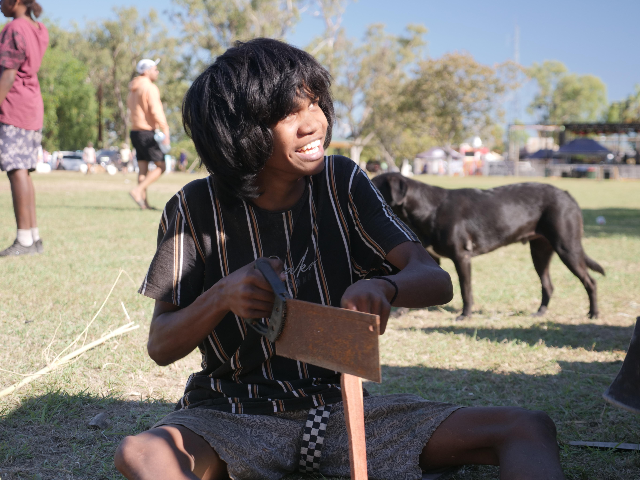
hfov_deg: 29.0
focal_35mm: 67
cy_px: 251
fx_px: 1239
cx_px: 326
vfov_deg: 21.9
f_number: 3.2
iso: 250
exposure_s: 1/100
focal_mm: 32
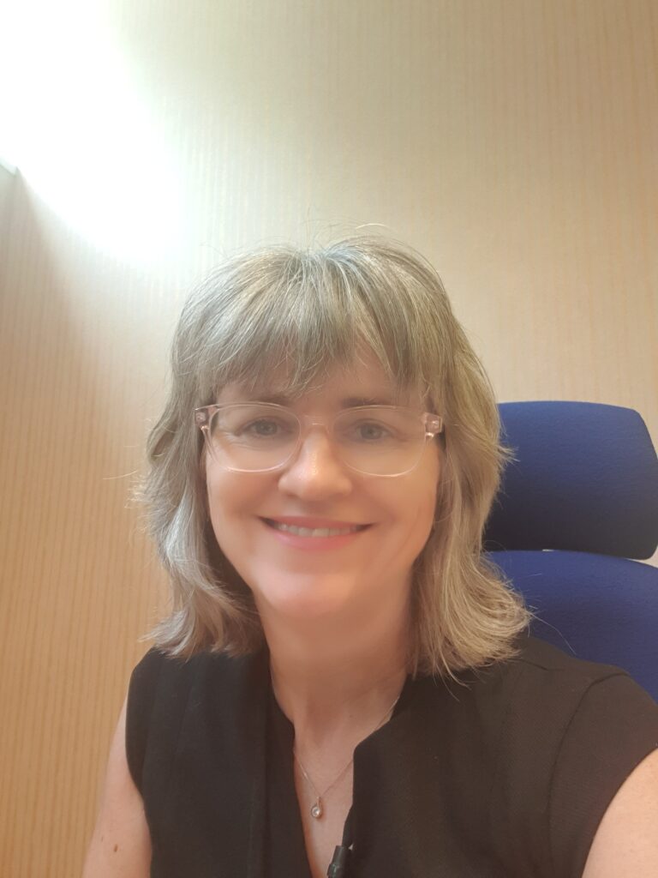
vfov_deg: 58.4
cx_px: 329
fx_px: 786
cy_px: 439
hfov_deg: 45.4
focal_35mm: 31
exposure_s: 1/50
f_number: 1.7
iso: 100
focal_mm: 2.92
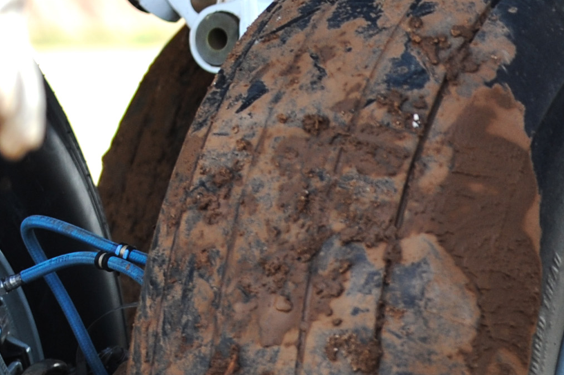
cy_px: 497
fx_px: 6466
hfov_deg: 5.0
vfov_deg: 3.3
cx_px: 853
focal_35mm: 413
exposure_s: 1/800
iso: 400
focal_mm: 98
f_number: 2.8
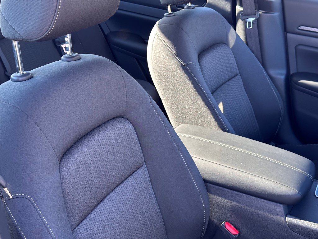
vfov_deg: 30.3
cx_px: 159
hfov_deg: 39.7
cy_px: 120
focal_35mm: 48
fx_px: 441
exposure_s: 1/121
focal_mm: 6.86
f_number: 1.78
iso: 80
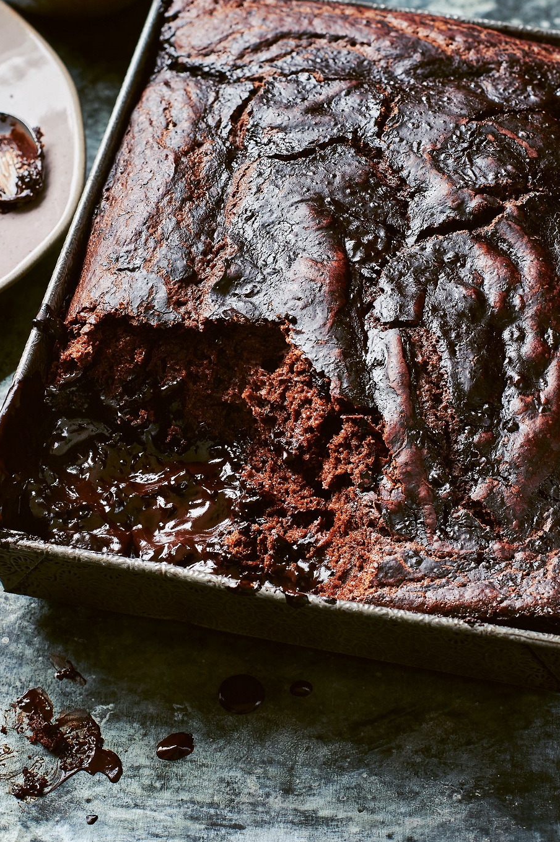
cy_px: 329
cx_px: 252
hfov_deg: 12.4
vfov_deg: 18.6
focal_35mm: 110
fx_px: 2570
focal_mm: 85
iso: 200
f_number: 5.6
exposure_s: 1/4
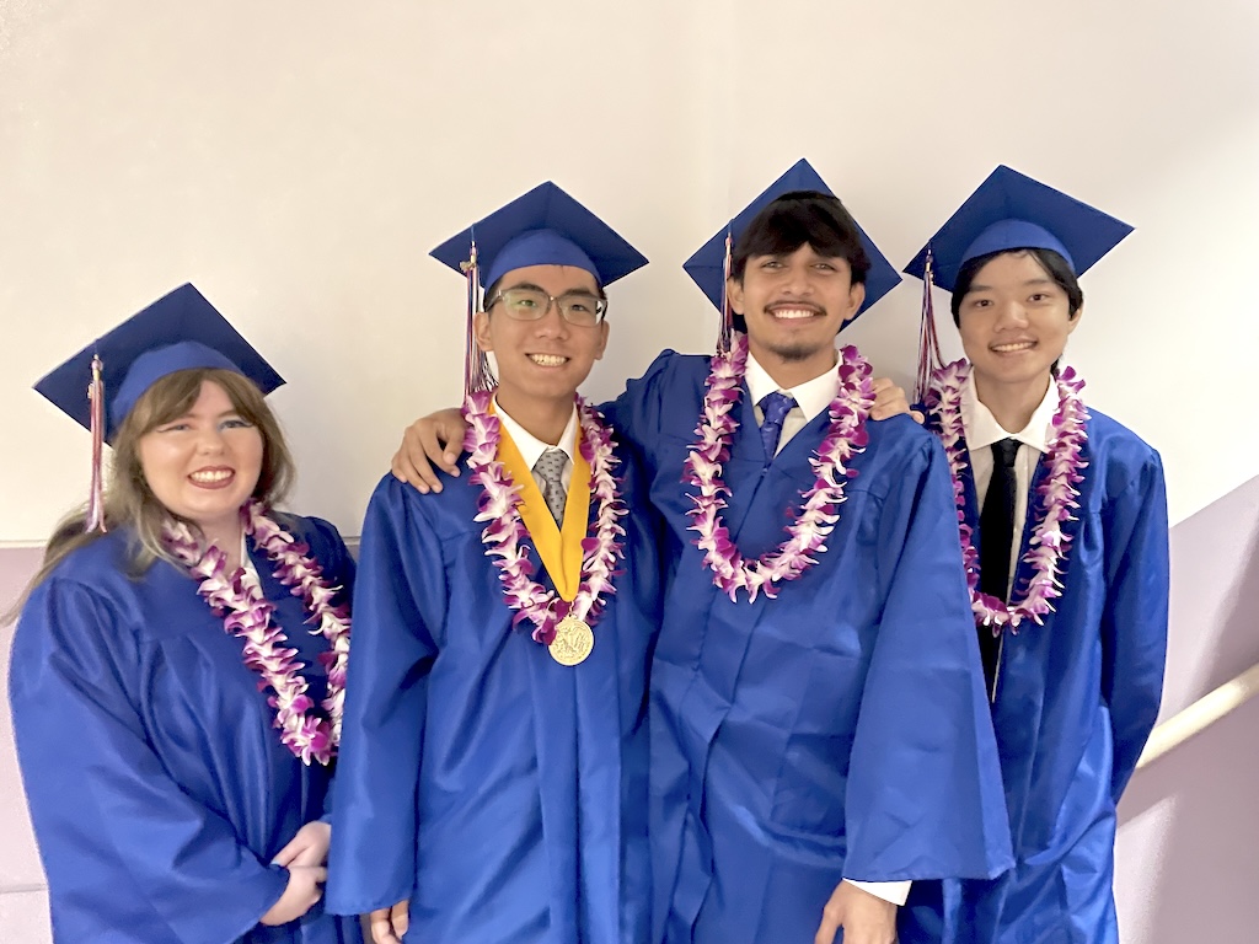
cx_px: 630
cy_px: 472
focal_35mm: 26
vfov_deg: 53.1
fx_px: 946
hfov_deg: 67.3
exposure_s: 1/20
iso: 1000
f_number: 1.6
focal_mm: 4.2
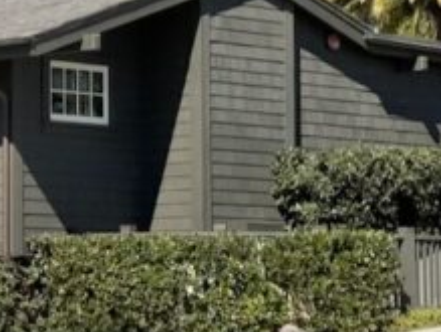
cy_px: 101
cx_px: -107
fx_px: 2144
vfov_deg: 8.9
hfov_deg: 11.5
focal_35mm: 168
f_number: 1.78
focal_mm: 6.76
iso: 64
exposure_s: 1/4587
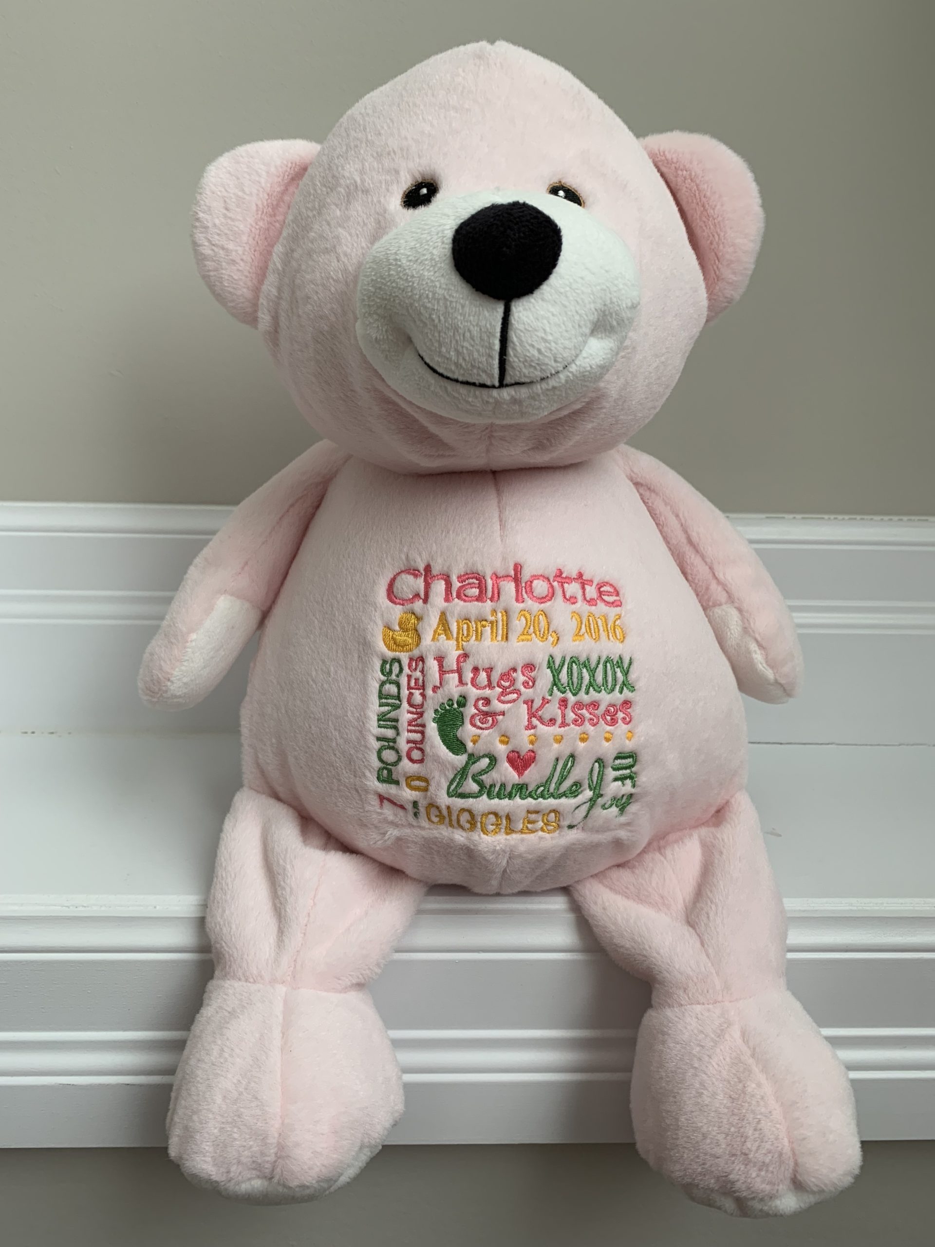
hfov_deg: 53.1
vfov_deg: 67.3
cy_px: 624
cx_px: 468
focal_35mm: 26
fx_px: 936
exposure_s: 1/121
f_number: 1.8
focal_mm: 4.25
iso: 80
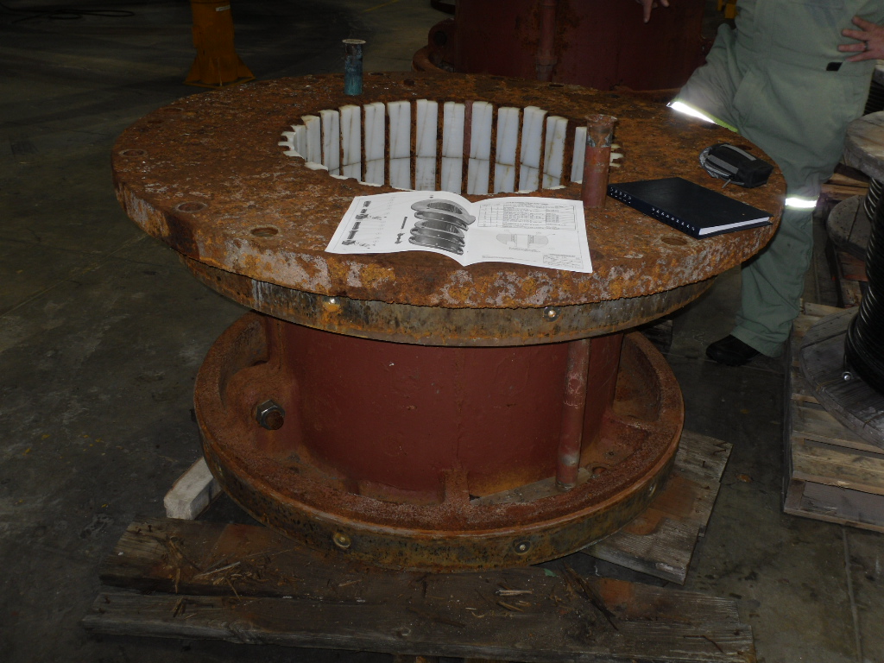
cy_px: 332
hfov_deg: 42.1
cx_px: 442
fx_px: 1149
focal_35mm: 45
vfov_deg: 32.2
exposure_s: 1/45
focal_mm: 6.3
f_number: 3.5
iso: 80
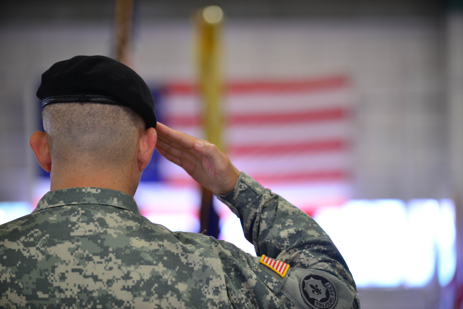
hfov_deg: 17.1
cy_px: 154
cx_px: 232
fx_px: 1543
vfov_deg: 11.4
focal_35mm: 120
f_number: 2.8
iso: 320
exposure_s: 1/80
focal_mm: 120
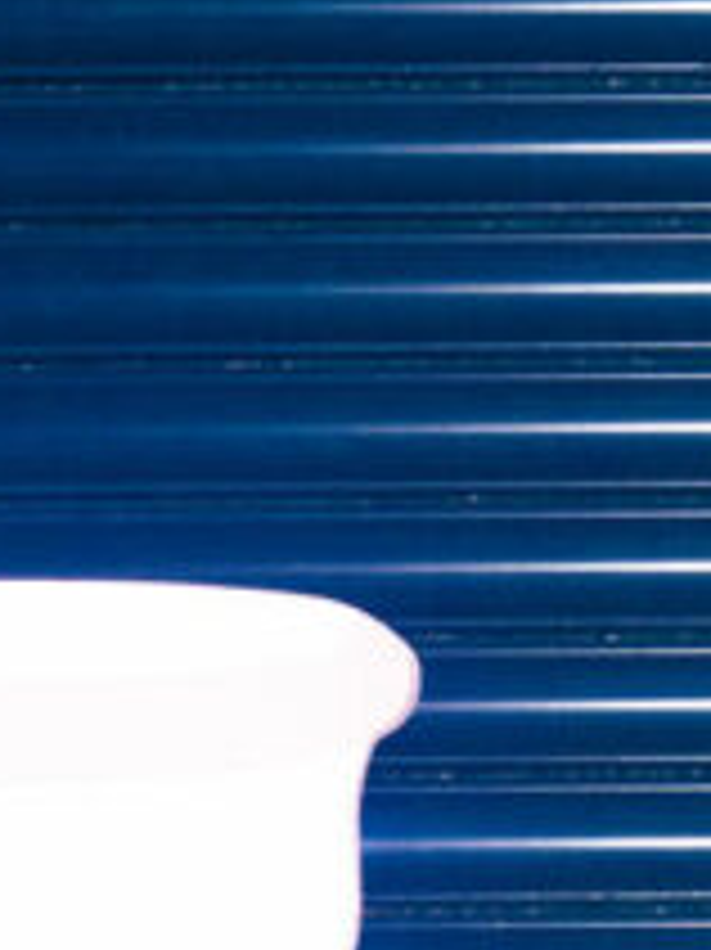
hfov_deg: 8.7
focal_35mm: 168
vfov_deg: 11.1
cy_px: 1603
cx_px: 886
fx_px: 4606
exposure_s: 1/125
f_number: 6.3
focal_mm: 24
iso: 800
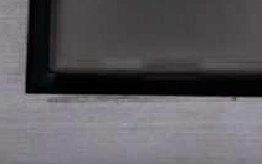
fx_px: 2903
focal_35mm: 406
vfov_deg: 3.2
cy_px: -61
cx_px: 593
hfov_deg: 5.0
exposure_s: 1/60
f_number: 5.6
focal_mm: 55
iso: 800
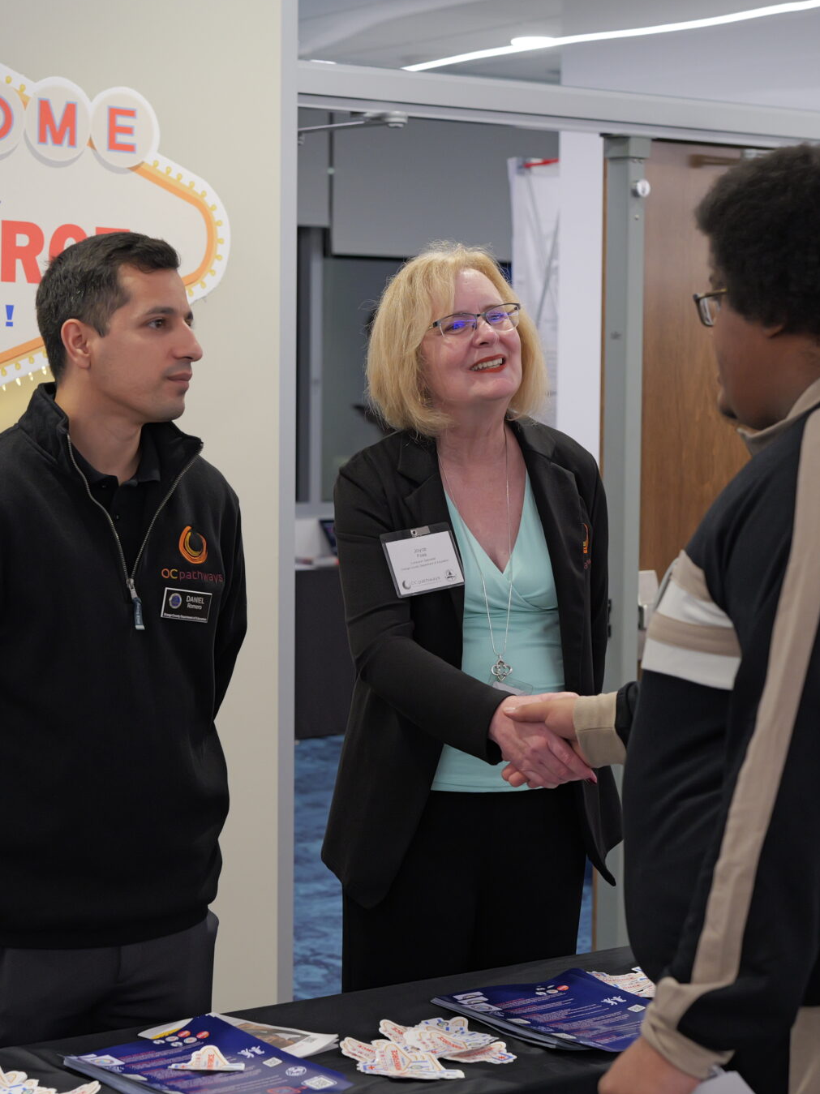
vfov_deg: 26.7
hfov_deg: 20.1
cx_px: 350
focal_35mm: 73
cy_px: 541
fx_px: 2307
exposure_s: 1/160
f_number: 4
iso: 2000
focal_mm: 50
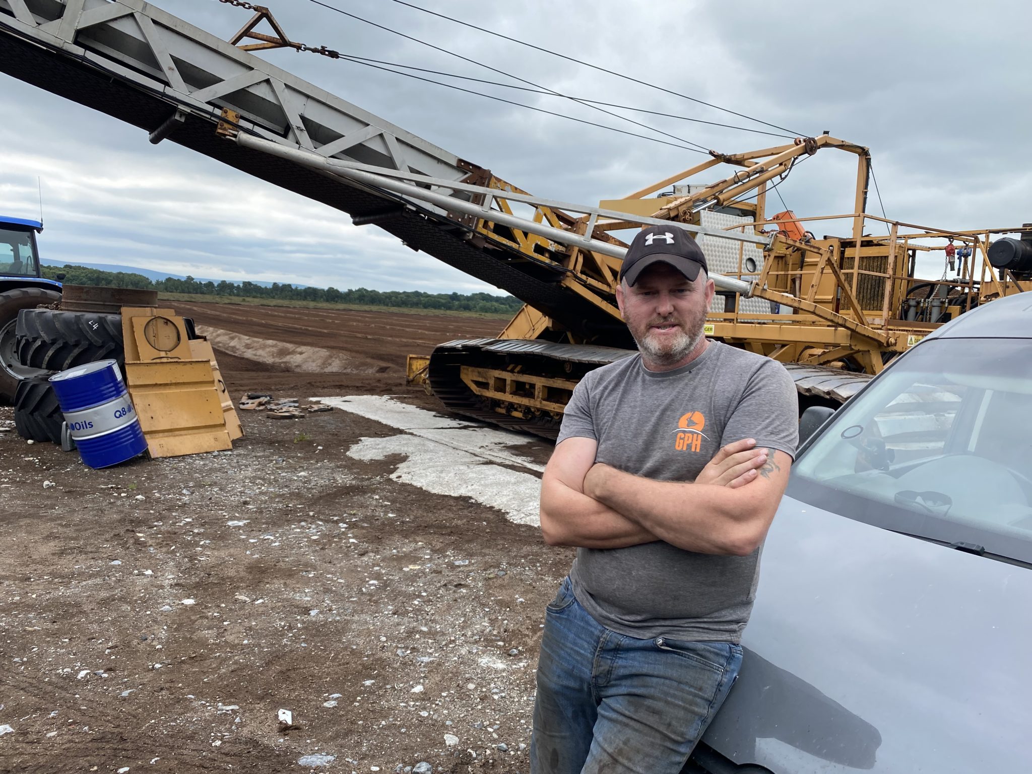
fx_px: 775
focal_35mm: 26
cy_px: 387
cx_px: 516
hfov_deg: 67.3
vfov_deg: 53.1
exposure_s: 1/1346
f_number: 1.8
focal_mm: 4.25
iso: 32
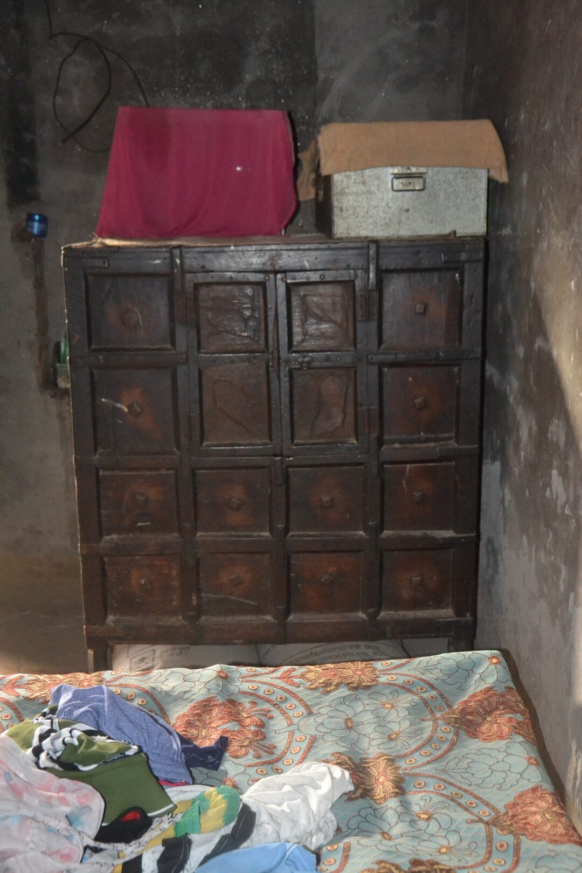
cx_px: 291
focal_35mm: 42
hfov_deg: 31.9
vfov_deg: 46.4
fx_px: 1018
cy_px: 436
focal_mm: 28
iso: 3200
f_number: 4
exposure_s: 1/60
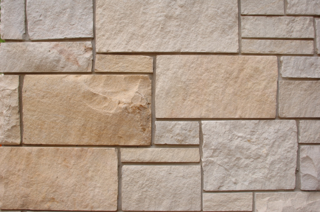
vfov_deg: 47.8
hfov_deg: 67.4
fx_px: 240
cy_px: 106
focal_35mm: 27
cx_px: 160
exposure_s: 1/50
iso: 200
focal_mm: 18
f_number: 5.6
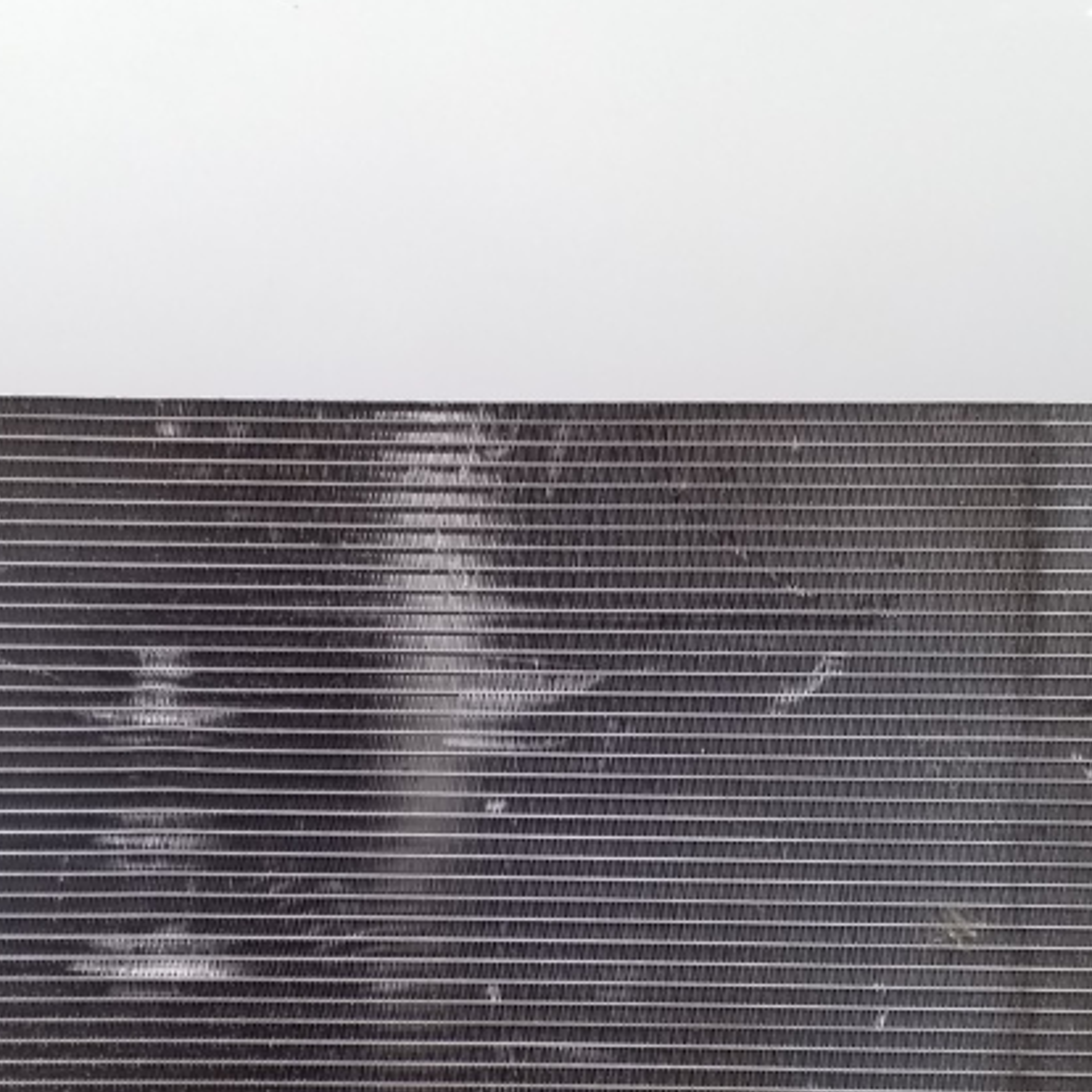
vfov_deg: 28.8
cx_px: 425
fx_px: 2106
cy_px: 752
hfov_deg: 29.0
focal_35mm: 59
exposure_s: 1/50
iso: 160
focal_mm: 3.6
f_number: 1.9
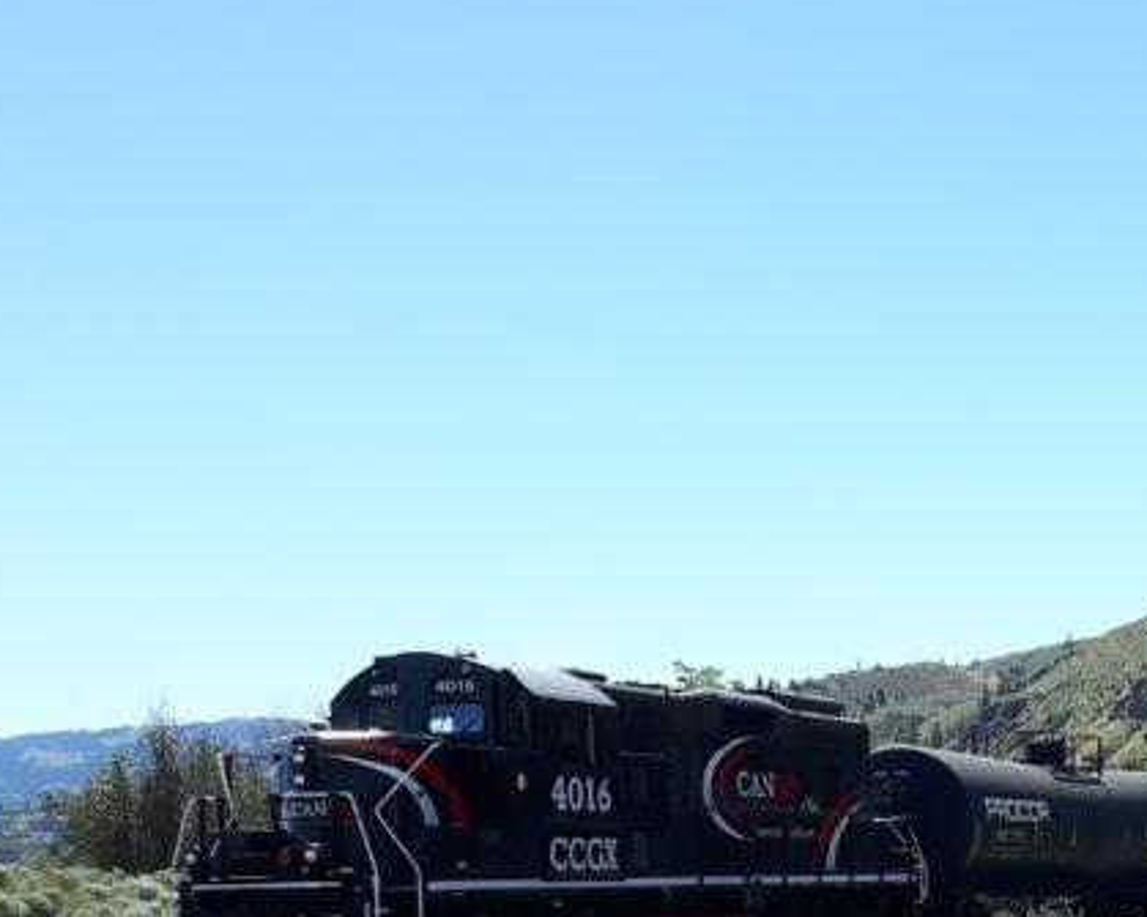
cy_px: 969
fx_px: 2511
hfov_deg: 24.2
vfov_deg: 19.9
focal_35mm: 74
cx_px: 1229
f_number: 1.9
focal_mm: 3.7
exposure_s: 1/892
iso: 40
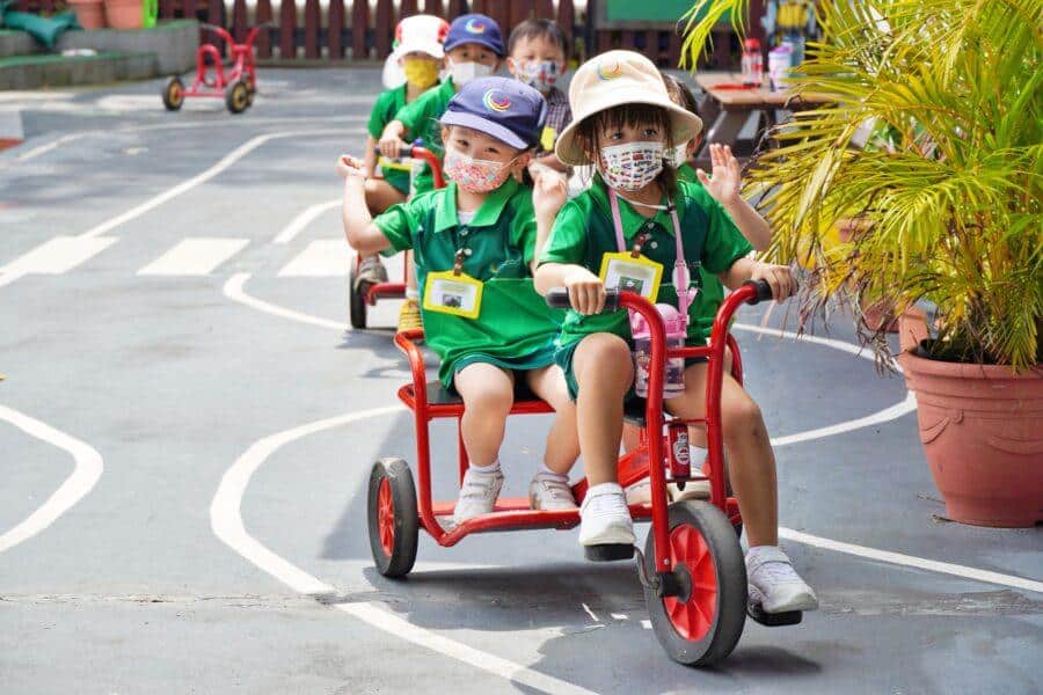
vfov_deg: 13.8
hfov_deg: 20.6
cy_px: 348
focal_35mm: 99
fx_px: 2868
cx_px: 522
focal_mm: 66
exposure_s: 1/200
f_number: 5.6
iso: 100
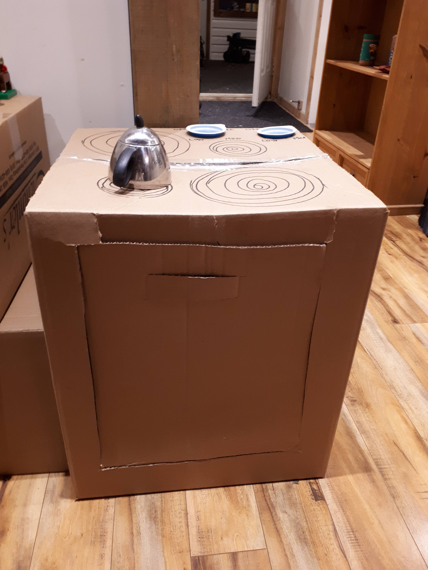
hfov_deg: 51.4
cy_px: 285
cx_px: 214
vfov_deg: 65.3
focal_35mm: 27
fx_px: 445
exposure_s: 1/15
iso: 200
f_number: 1.9
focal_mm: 3.6
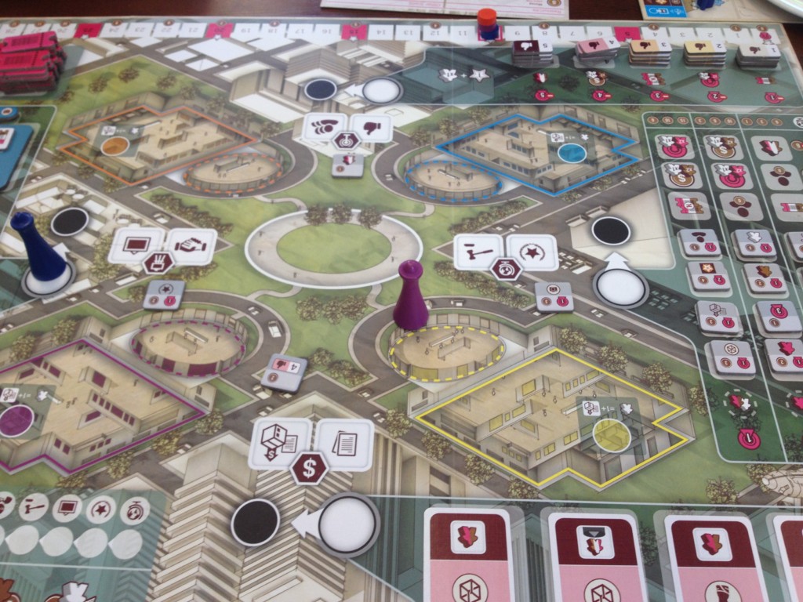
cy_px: 301
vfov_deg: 40.7
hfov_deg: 52.6
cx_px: 402
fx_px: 812
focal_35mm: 35
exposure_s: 1/40
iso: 64
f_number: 2.4
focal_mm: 4.28
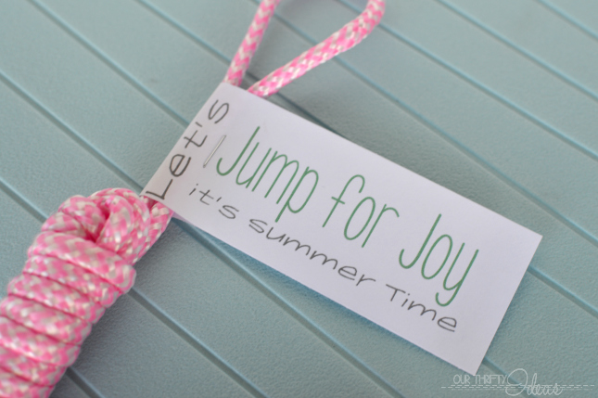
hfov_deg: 37.9
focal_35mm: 52
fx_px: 871
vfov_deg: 25.7
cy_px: 199
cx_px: 299
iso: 100
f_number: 4.5
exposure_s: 1/80
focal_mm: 35
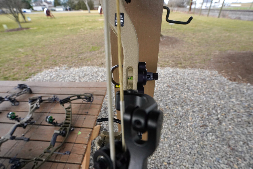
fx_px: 119
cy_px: 84
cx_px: 126
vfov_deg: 70.4
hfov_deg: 93.3
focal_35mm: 17
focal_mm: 17
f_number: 9
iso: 4000
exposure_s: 1/1000
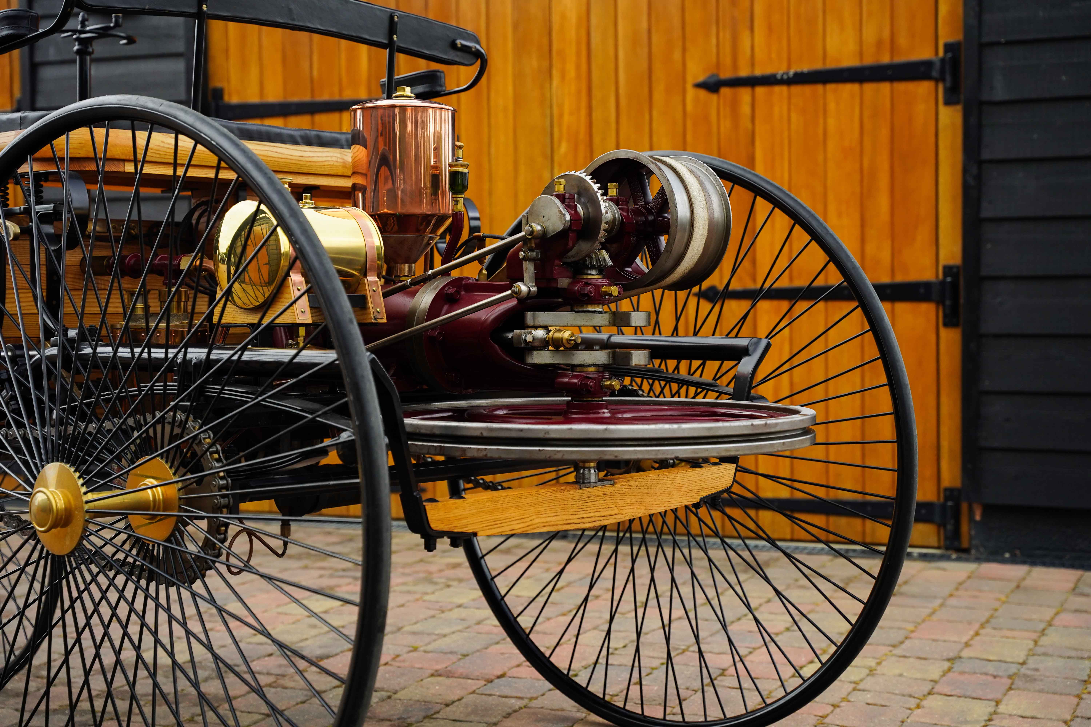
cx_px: 546
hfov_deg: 36.2
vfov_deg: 24.6
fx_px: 1670
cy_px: 364
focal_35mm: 55
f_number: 4
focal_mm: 55.1
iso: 640
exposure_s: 1/160
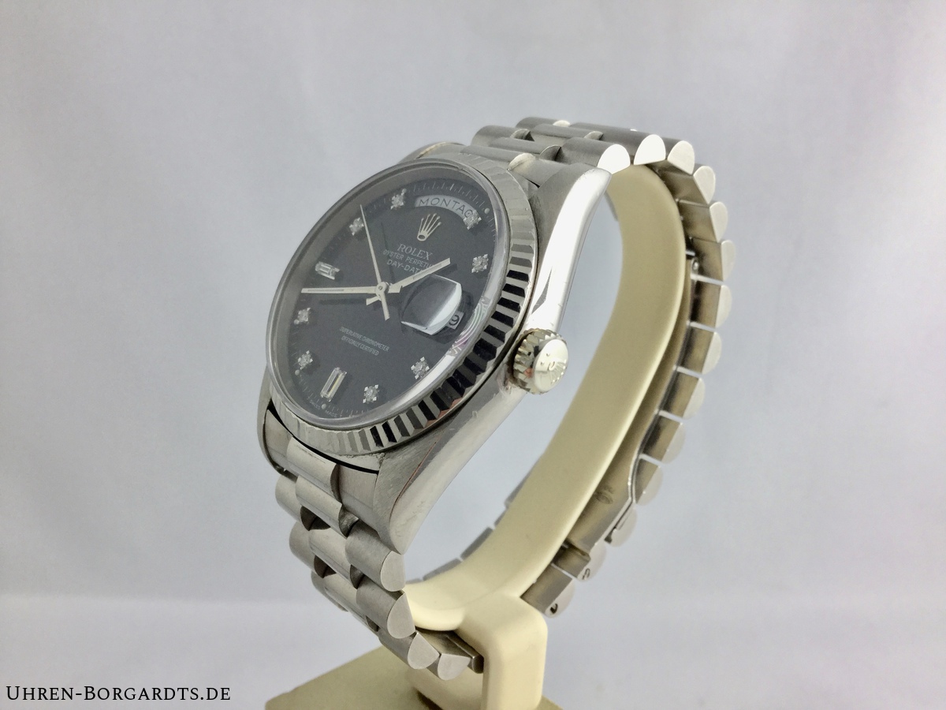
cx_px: 473
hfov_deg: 58.4
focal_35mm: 31
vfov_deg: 45.4
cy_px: 355
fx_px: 847
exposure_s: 1/100
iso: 40
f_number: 2.4
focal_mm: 3.3
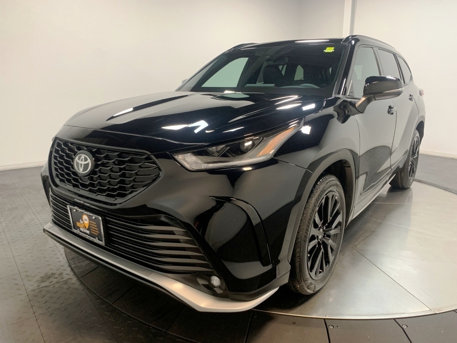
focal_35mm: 26
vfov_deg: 53.1
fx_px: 343
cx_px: 228
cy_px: 172
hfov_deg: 67.3
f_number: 1.8
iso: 320
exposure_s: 1/60
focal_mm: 4.25
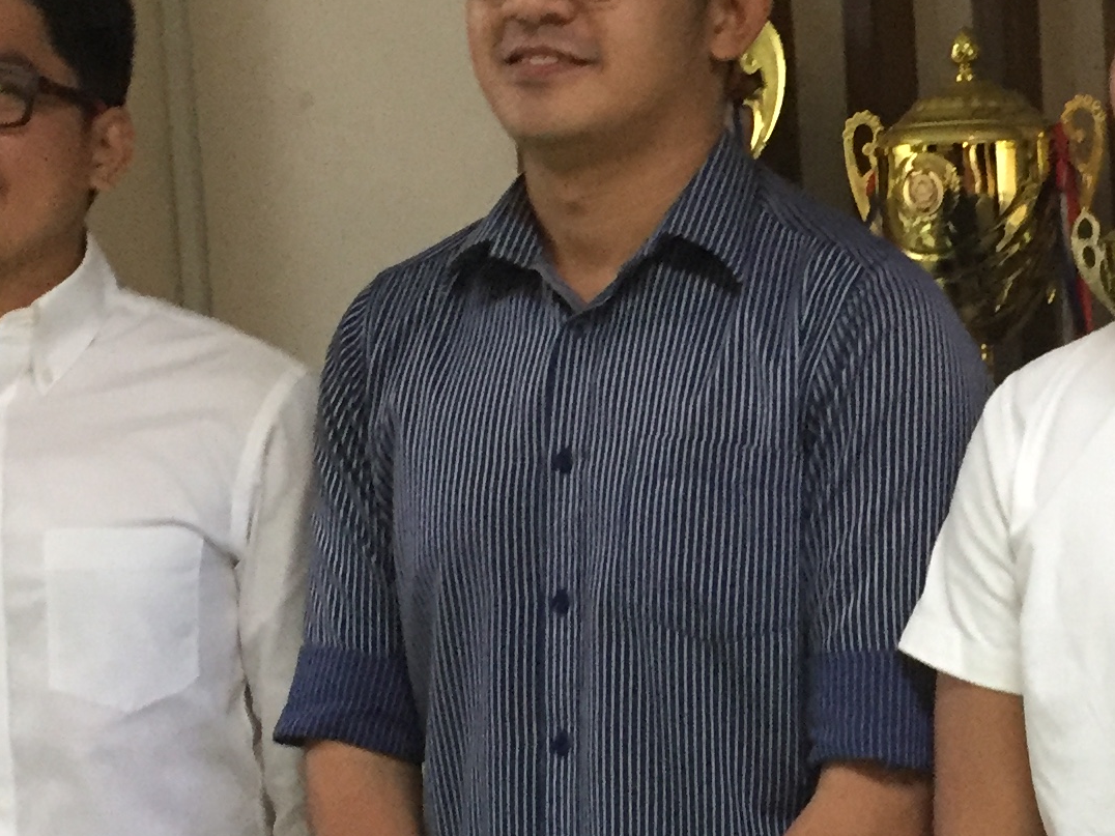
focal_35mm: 88
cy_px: 526
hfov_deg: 21.8
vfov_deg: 16.8
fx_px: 2835
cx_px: 972
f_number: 2.2
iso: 200
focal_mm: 4.15
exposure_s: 1/30
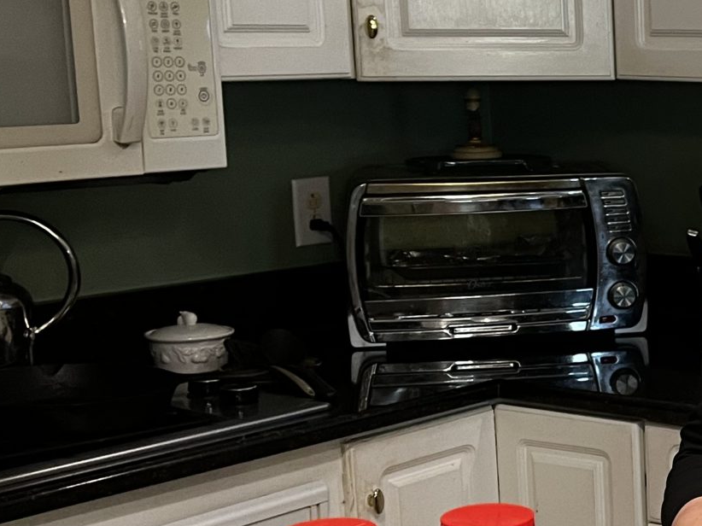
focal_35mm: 81
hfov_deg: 21.3
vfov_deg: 18.2
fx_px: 1642
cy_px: 314
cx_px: 973
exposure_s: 1/60
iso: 160
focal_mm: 5.1
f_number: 1.6
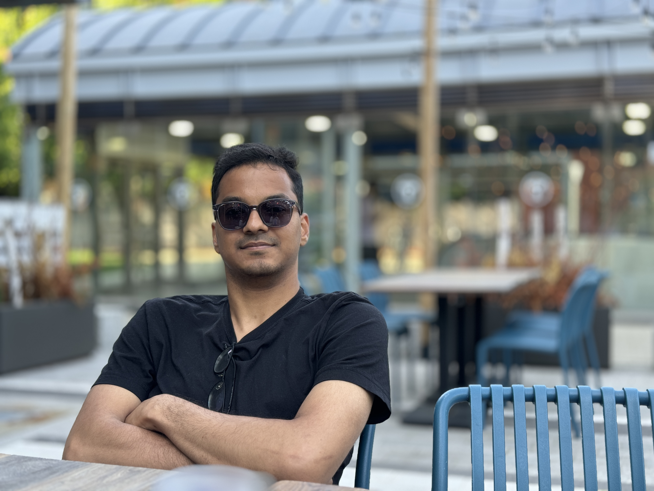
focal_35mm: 48
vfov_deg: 30.3
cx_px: 327
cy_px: 246
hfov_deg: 39.7
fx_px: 907
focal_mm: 6.76
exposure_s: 1/187
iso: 64
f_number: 1.78
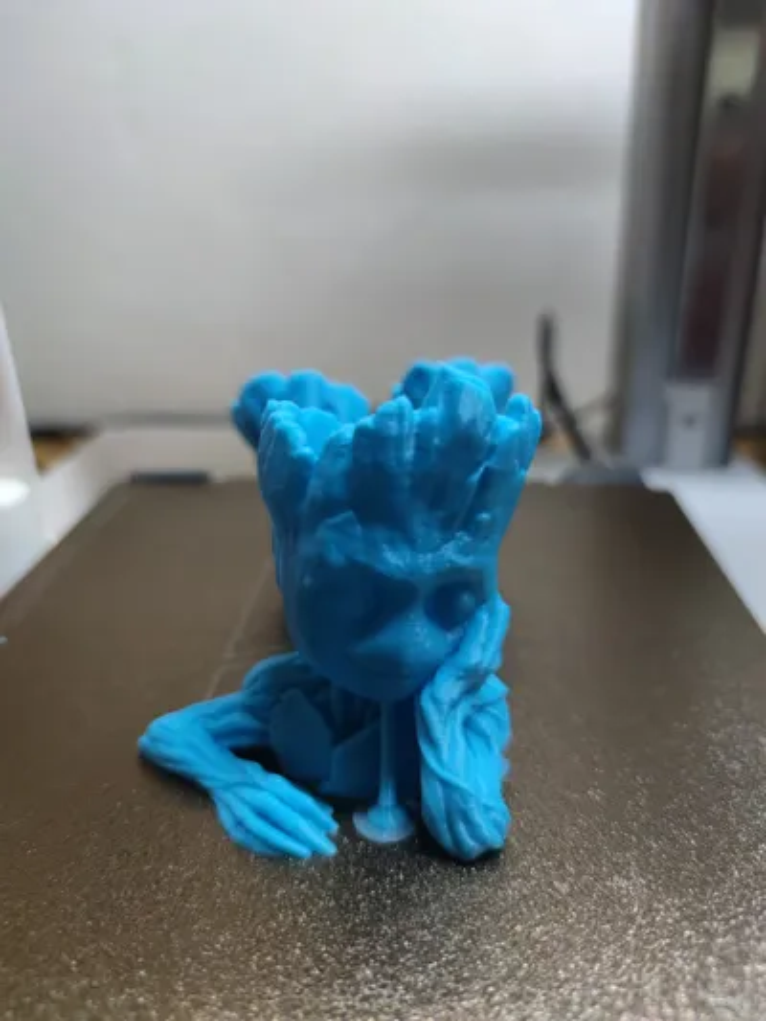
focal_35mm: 24
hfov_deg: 56.8
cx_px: 383
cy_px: 510
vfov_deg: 71.6
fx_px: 708
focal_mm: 6.72
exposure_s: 1/73
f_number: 1.69
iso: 340
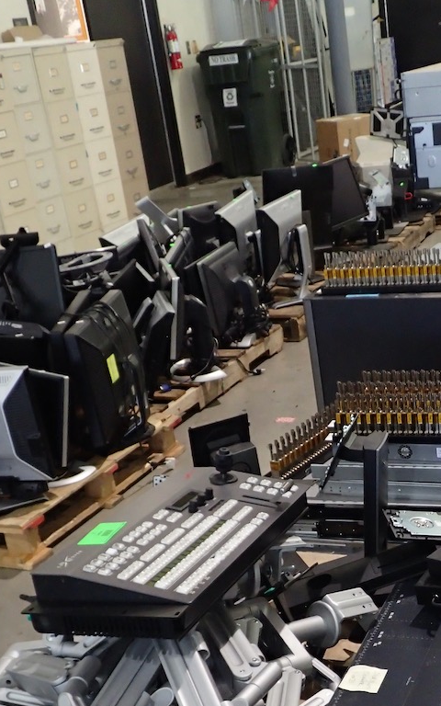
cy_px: 543
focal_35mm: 53
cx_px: 328
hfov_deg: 24.2
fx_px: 1019
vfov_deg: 37.1
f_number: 2.3
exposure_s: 1/30
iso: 500
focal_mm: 5.5
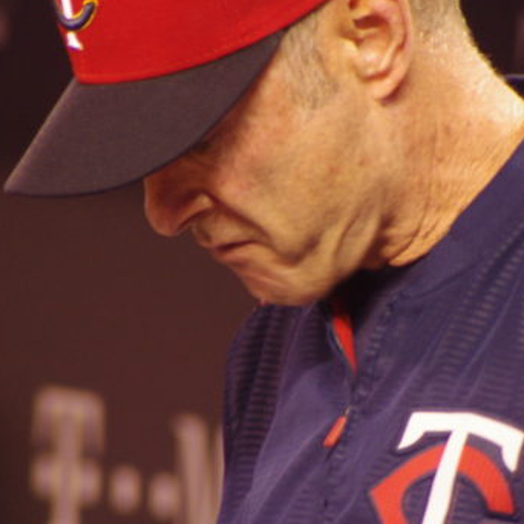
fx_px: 19592
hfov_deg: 1.5
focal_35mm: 1144
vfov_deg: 1.5
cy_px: 273
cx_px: 325
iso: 800
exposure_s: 1/30
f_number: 6.7
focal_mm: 300
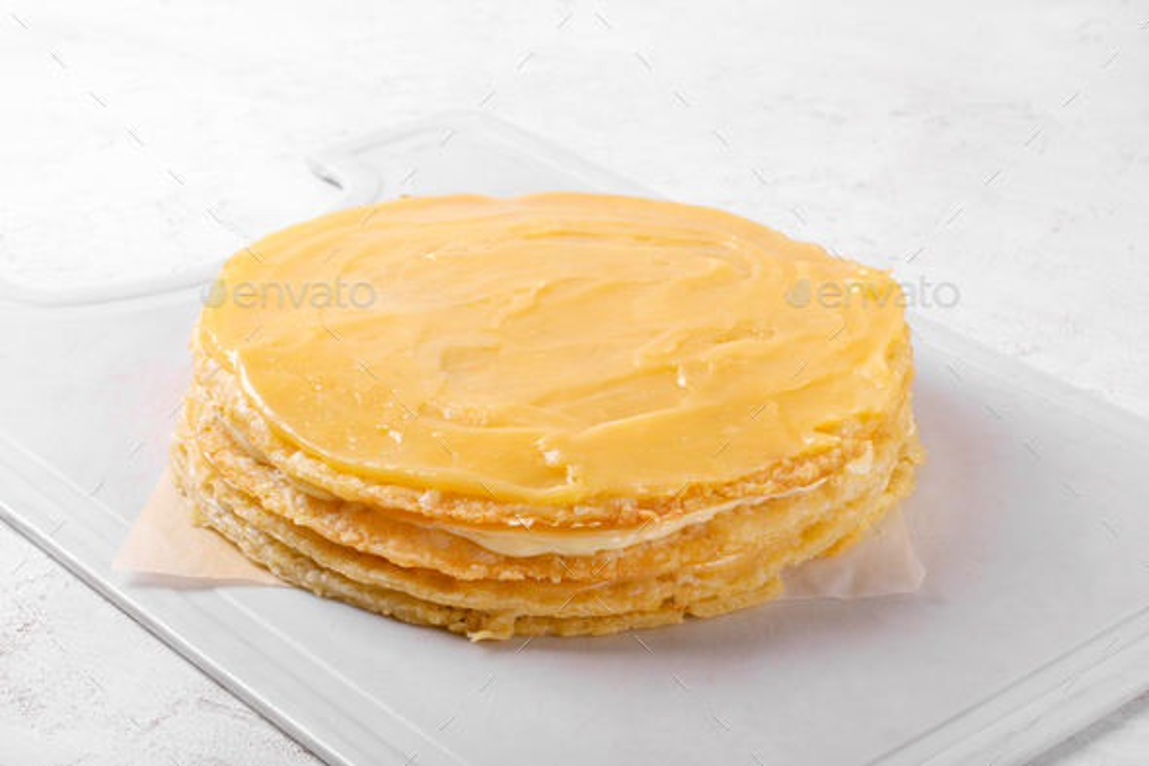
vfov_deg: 18.2
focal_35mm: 75
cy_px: 383
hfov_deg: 27.0
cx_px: 574
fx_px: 2393
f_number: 13
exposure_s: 1/160
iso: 100
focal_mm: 50
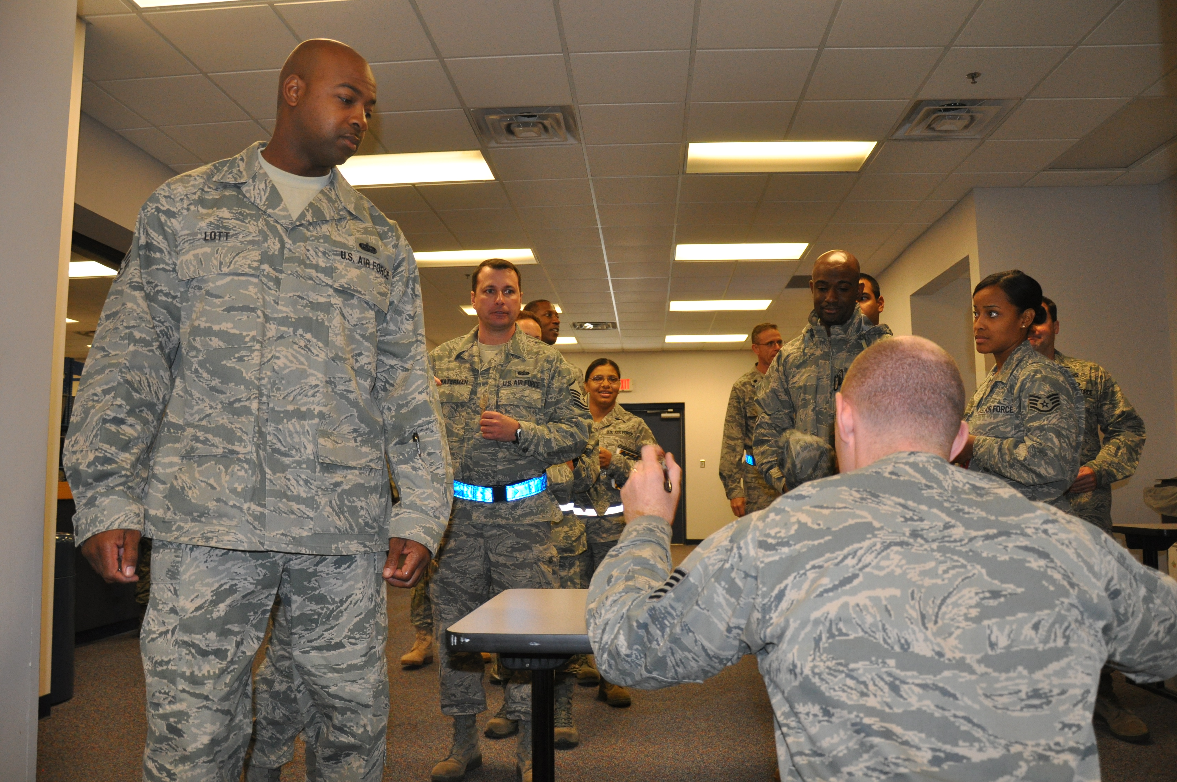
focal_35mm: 27
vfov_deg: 47.8
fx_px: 882
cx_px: 588
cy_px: 391
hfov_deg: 67.4
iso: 800
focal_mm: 18
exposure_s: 1/60
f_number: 3.5
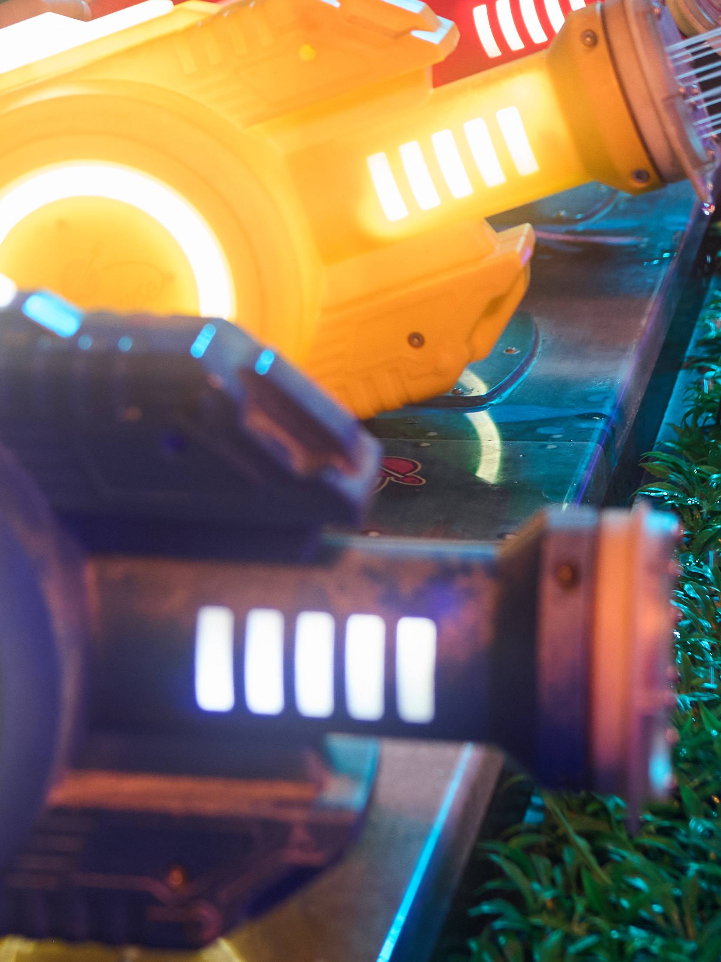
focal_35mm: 128
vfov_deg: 15.1
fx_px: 3556
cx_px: 83
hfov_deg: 11.5
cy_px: -44
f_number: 3.2
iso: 800
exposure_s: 1/250
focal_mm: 35
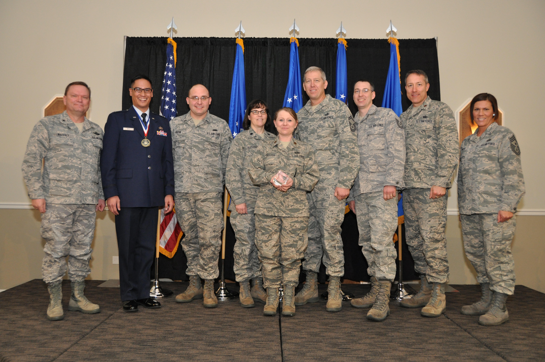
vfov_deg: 43.5
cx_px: 272
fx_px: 454
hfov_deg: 62.0
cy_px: 181
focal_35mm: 30
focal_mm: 20
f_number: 4
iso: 800
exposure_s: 1/60
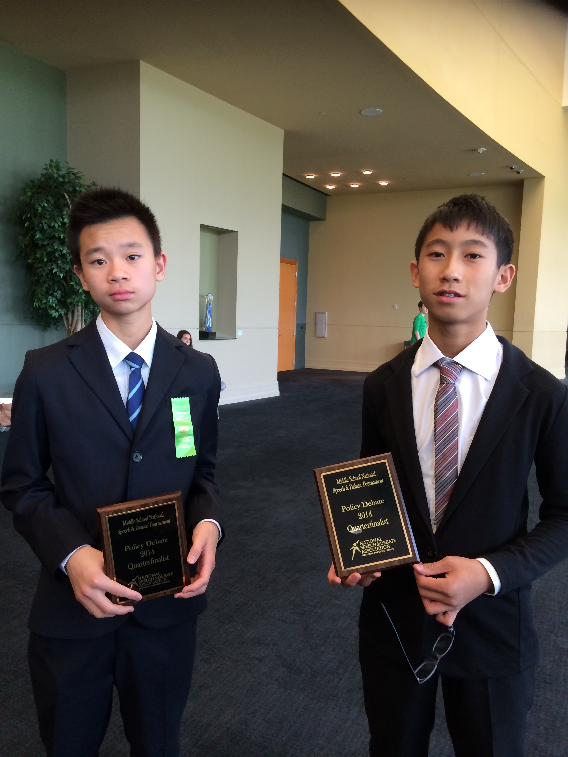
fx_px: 656
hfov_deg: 46.8
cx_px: 284
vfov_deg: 60.0
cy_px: 378
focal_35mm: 30
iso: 50
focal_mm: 4.12
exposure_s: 1/30
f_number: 2.2
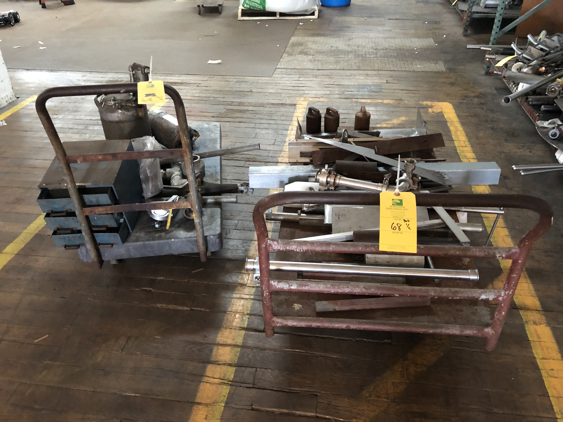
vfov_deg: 49.7
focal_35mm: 28
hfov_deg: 63.4
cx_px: 282
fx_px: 455
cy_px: 211
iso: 100
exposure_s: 1/4
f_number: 1.8
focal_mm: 4
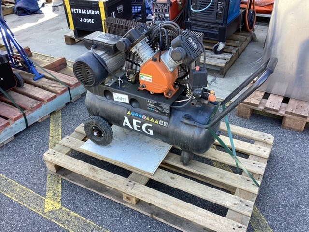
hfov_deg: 58.4
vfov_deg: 45.4
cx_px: 154
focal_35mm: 31
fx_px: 277
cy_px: 116
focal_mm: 3.3
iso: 25
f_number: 2.4
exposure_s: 1/100
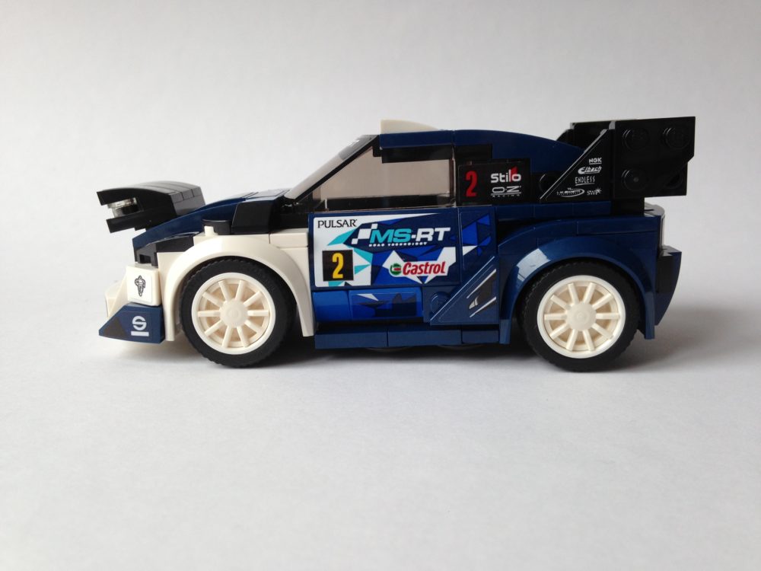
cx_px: 380
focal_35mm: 33
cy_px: 286
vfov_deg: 42.9
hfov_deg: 55.4
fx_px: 725
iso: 50
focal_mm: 4.12
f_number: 2.4
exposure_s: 1/120
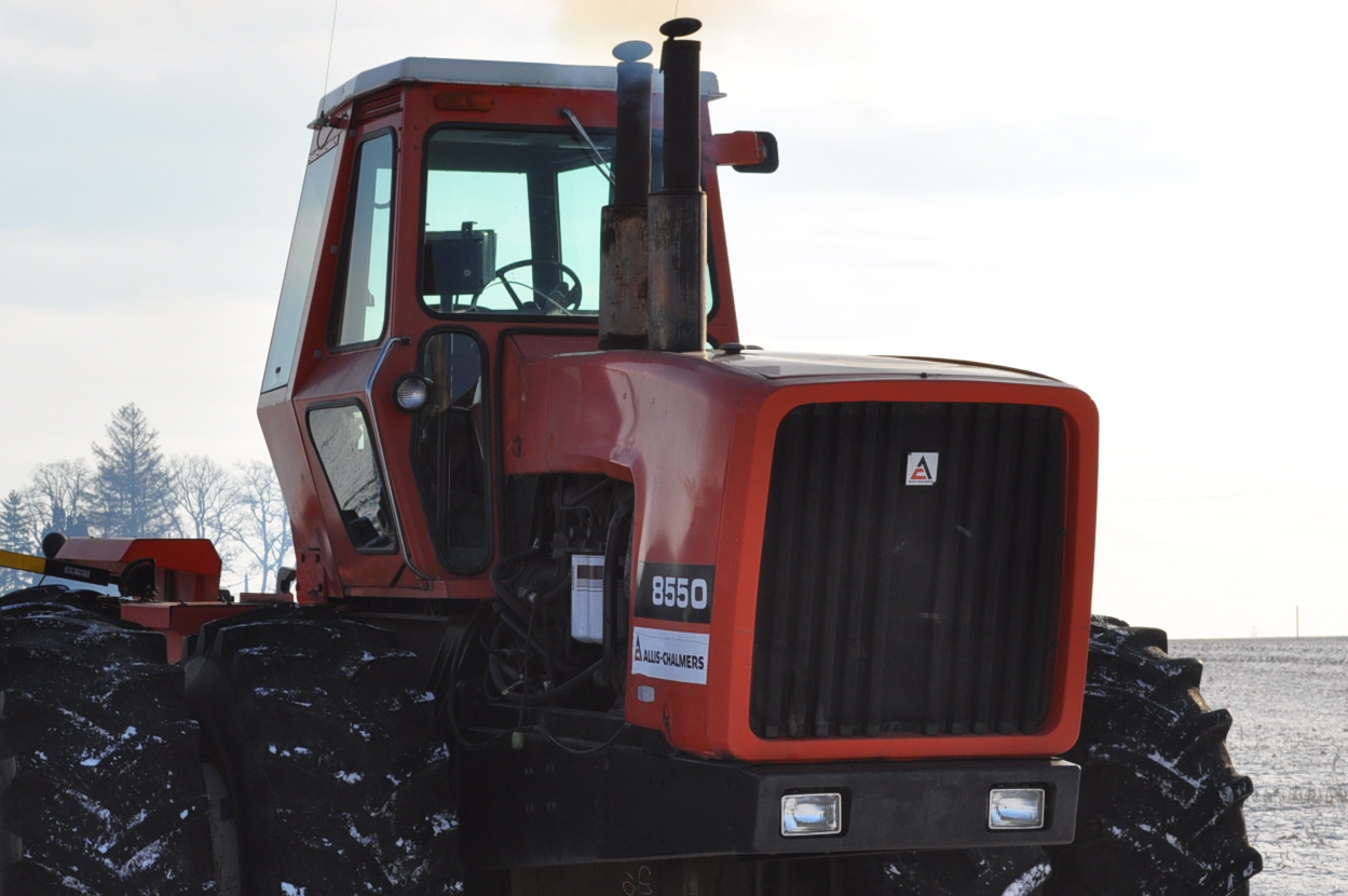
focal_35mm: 103
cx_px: 442
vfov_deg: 13.2
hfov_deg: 19.8
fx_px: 3853
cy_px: 679
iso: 200
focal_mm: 40
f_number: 10
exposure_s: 1/400
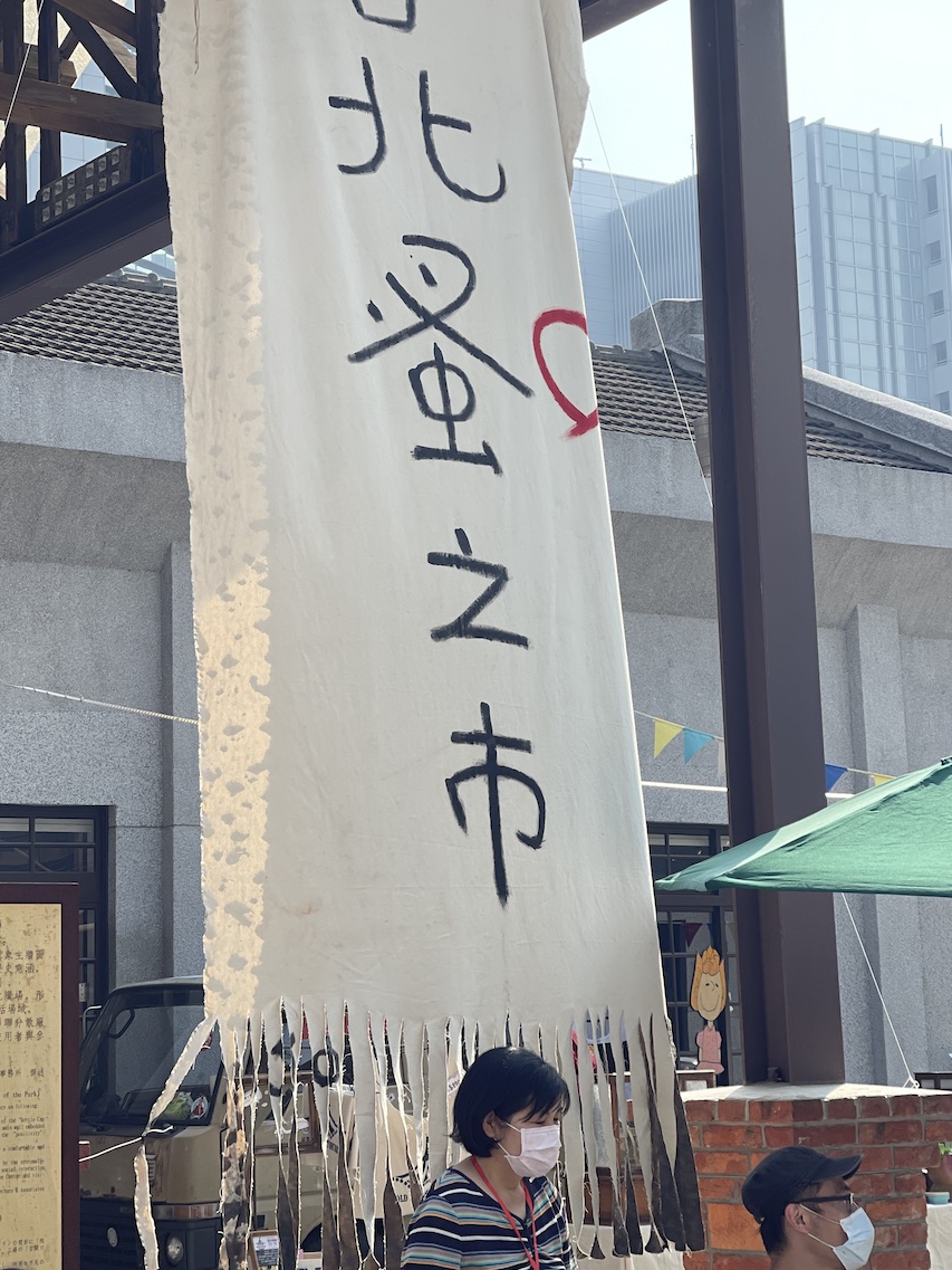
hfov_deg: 19.6
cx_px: 429
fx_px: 2750
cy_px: 527
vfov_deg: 26.0
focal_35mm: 75
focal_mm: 7.5
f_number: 2.2
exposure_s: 1/626
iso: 20
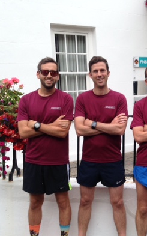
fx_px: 366
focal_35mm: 57
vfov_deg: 35.6
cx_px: 130
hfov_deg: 22.2
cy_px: 142
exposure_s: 1/361
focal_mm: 4.12
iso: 50
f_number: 2.4
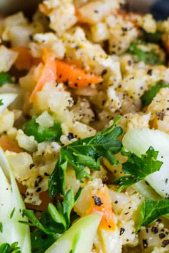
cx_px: -3
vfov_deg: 8.5
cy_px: 260
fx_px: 1689
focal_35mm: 240
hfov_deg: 5.7
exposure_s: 1/60
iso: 400
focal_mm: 50
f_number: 5
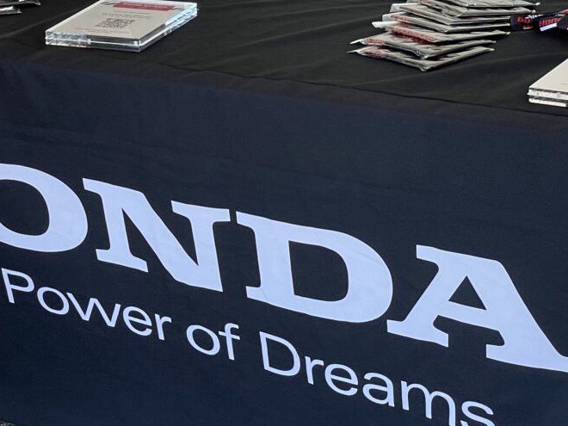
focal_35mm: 121
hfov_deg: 16.2
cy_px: 137
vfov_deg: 12.2
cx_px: 146
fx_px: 1985
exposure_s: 1/222
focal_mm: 6
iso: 25
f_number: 2
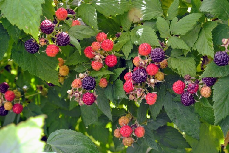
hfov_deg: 29.6
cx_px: 114
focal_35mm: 68
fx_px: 433
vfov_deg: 20.1
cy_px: 76
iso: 200
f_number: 5.3
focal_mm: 25.2
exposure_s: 1/80
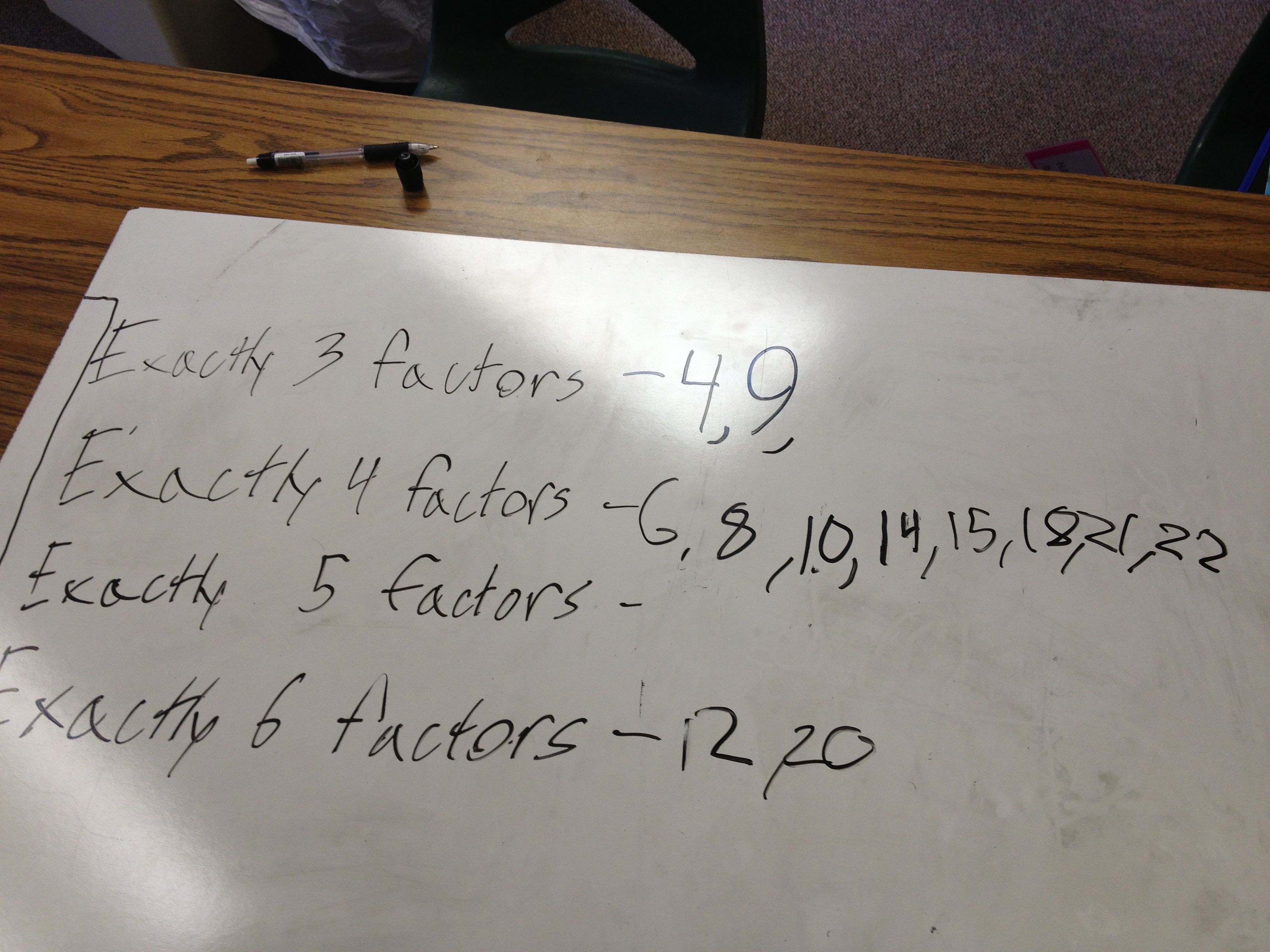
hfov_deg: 52.6
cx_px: 635
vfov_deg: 40.7
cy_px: 476
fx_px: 1284
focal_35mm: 35
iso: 64
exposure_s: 1/40
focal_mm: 4.28
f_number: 2.4
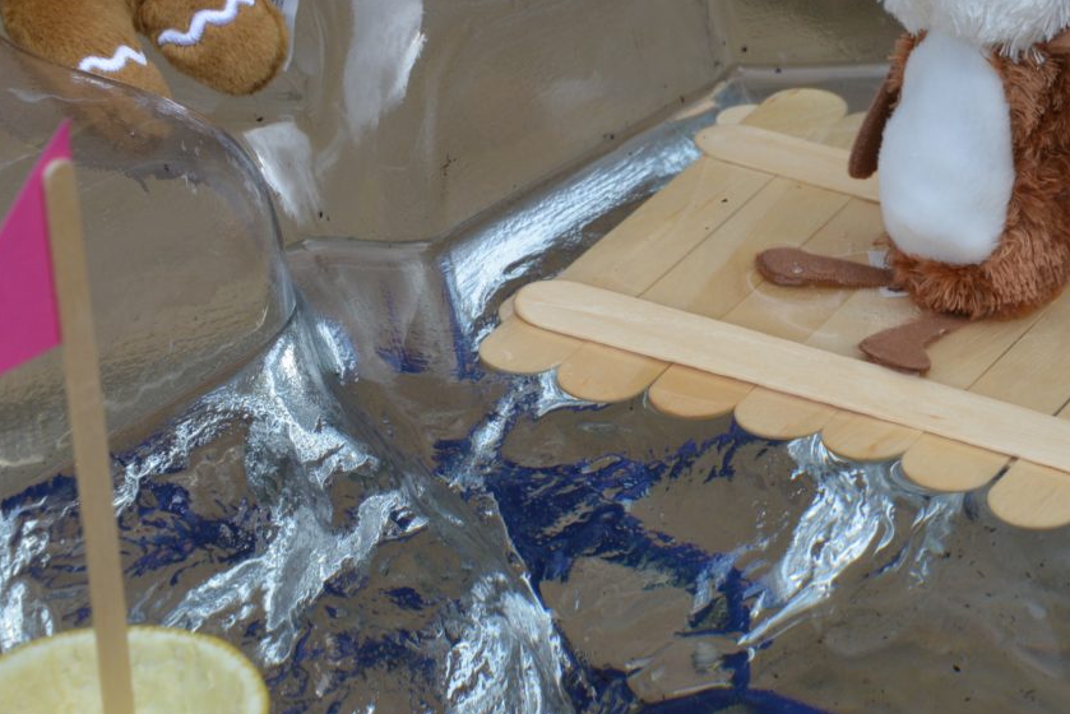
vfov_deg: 6.7
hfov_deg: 10.0
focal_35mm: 205
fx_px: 6095
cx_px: 705
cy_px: 303
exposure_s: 1/500
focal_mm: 112
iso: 640
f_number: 11
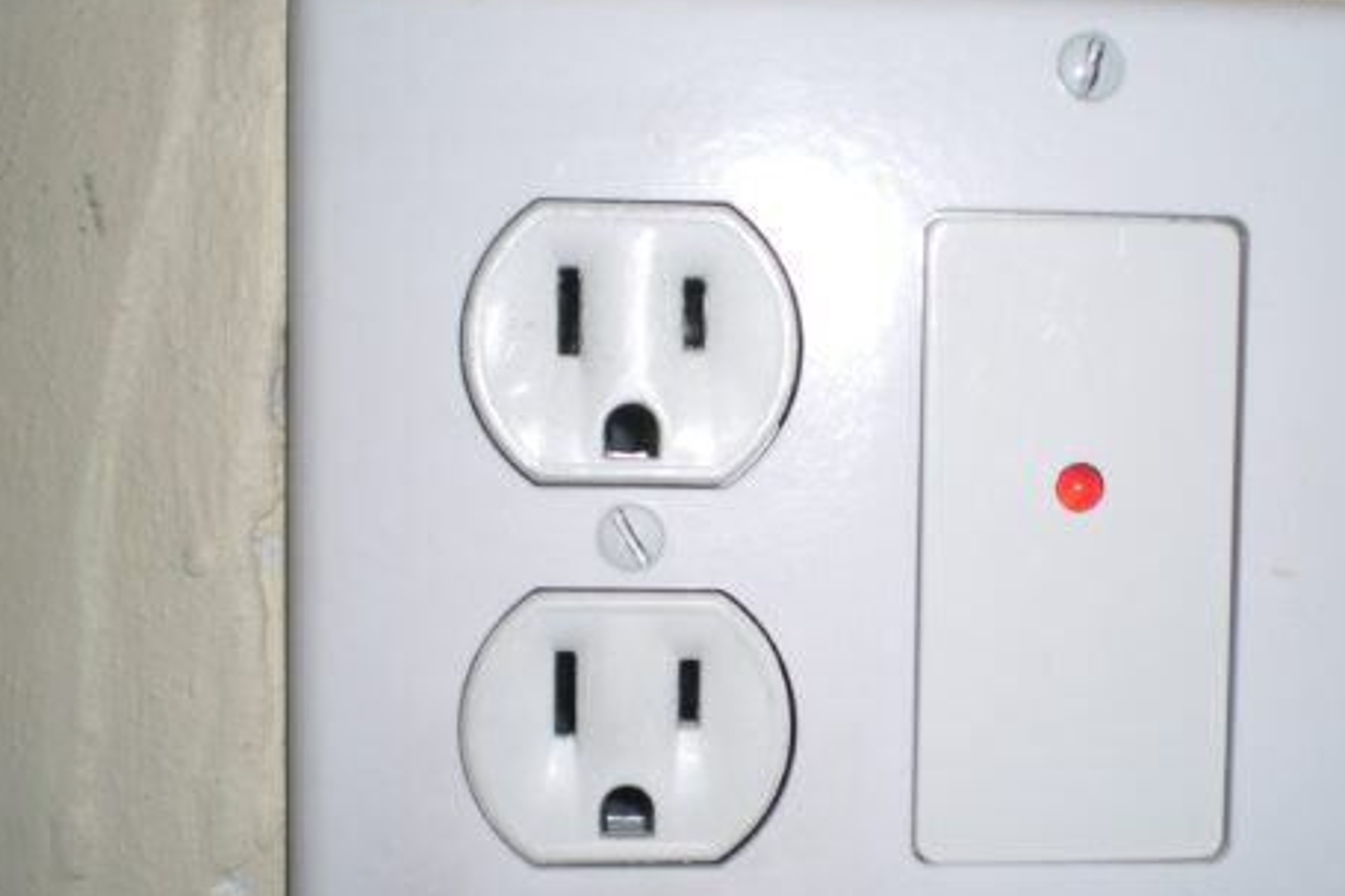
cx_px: 817
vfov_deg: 25.9
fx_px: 1943
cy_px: 536
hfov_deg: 38.0
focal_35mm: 52
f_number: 3.1
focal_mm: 6.3
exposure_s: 1/60
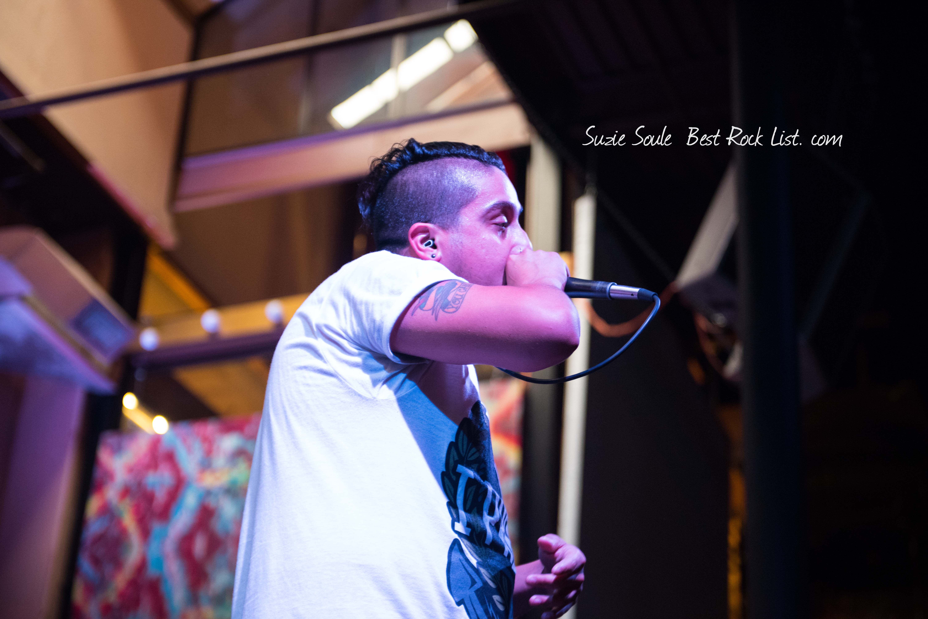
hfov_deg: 28.8
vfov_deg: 19.5
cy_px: 310
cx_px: 464
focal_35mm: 70
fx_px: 1805
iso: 2800
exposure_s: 1/125
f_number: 2.8
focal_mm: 70
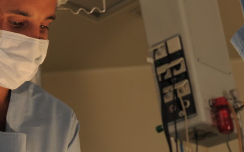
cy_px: -41
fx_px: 678
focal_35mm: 102
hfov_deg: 20.3
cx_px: 75
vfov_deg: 12.5
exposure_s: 1/60
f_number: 5.6
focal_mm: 24
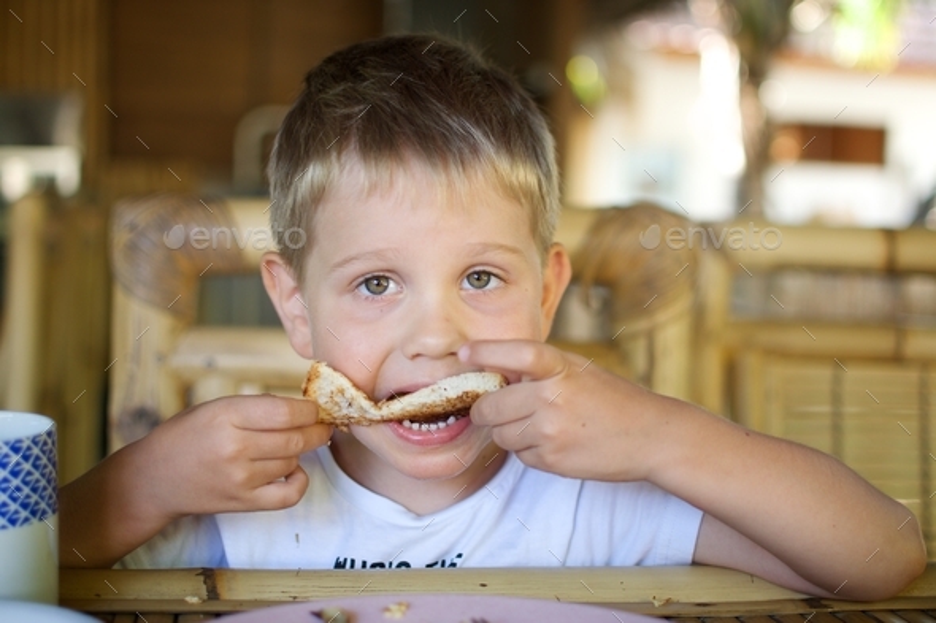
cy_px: 312
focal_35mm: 52
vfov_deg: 25.7
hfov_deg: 37.9
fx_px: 1365
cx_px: 468
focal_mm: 35
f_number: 2
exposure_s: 1/90
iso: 200
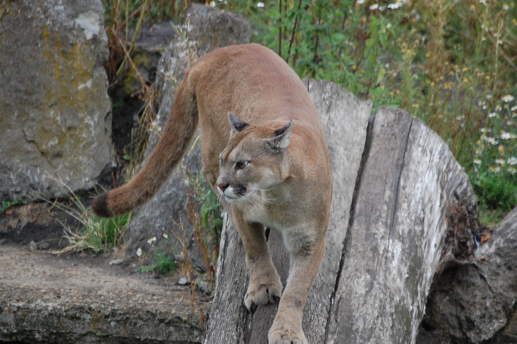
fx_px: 4706
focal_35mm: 328
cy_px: 181
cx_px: 279
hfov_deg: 6.3
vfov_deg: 4.2
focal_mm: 200
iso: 560
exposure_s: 1/500
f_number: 5.6
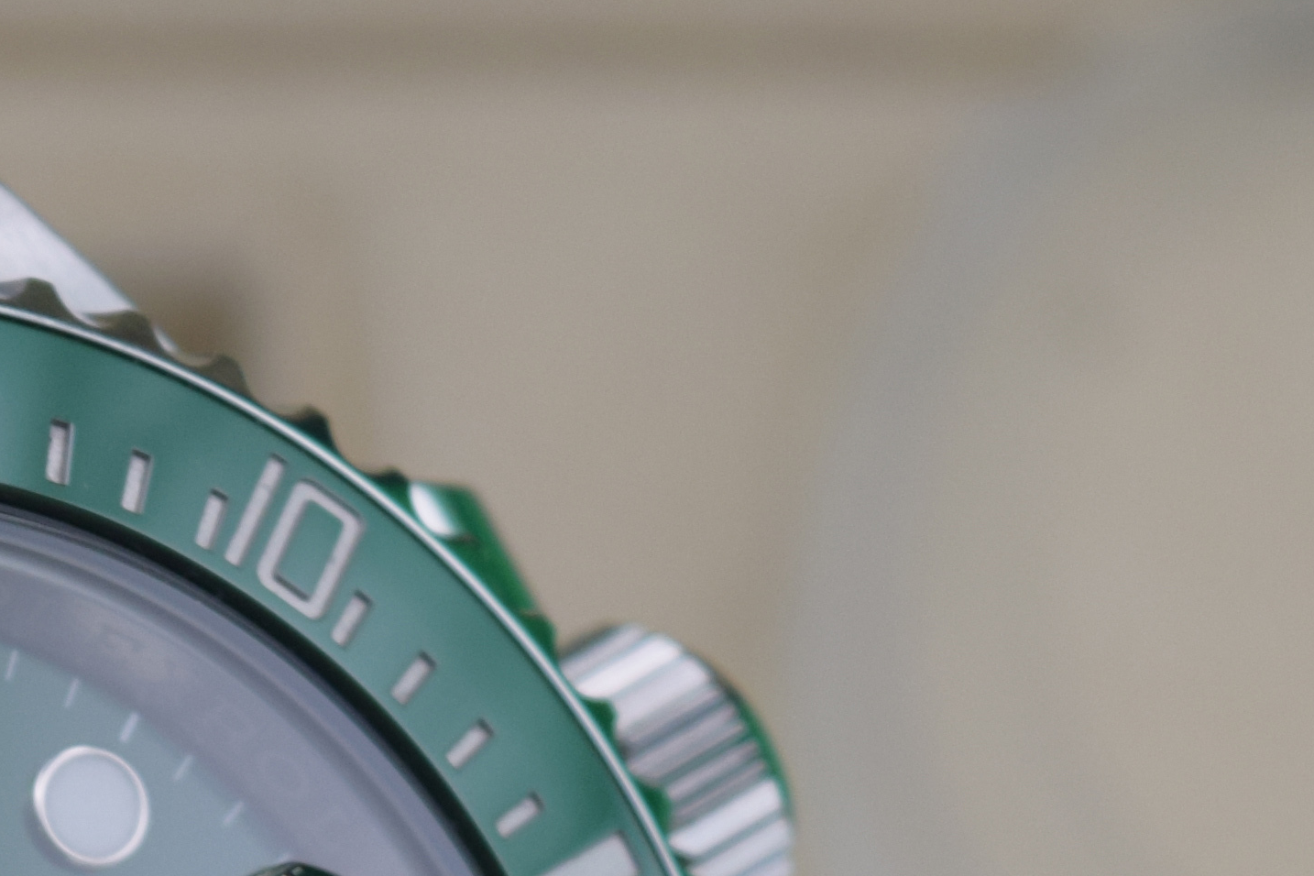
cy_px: 1462
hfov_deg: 5.9
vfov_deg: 4.0
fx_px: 12595
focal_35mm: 345
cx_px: -384
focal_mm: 55
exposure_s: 1/125
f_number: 5.6
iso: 400
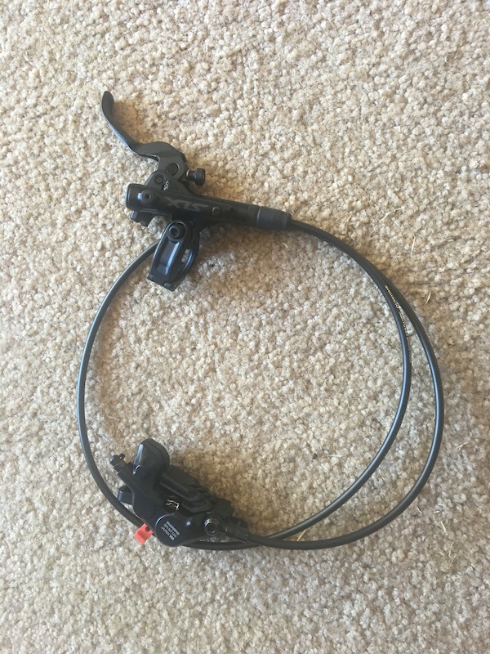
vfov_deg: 61.7
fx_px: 547
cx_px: 245
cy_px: 327
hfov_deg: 48.2
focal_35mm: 29
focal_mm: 4.15
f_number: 2.2
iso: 100
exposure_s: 1/30
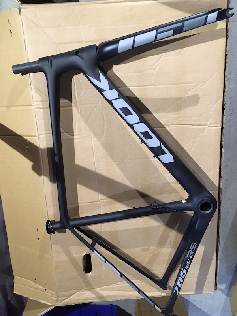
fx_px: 265
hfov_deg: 48.2
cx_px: 118
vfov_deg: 61.7
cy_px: 158
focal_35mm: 29
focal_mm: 4.15
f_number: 2.2
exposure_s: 1/30
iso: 160
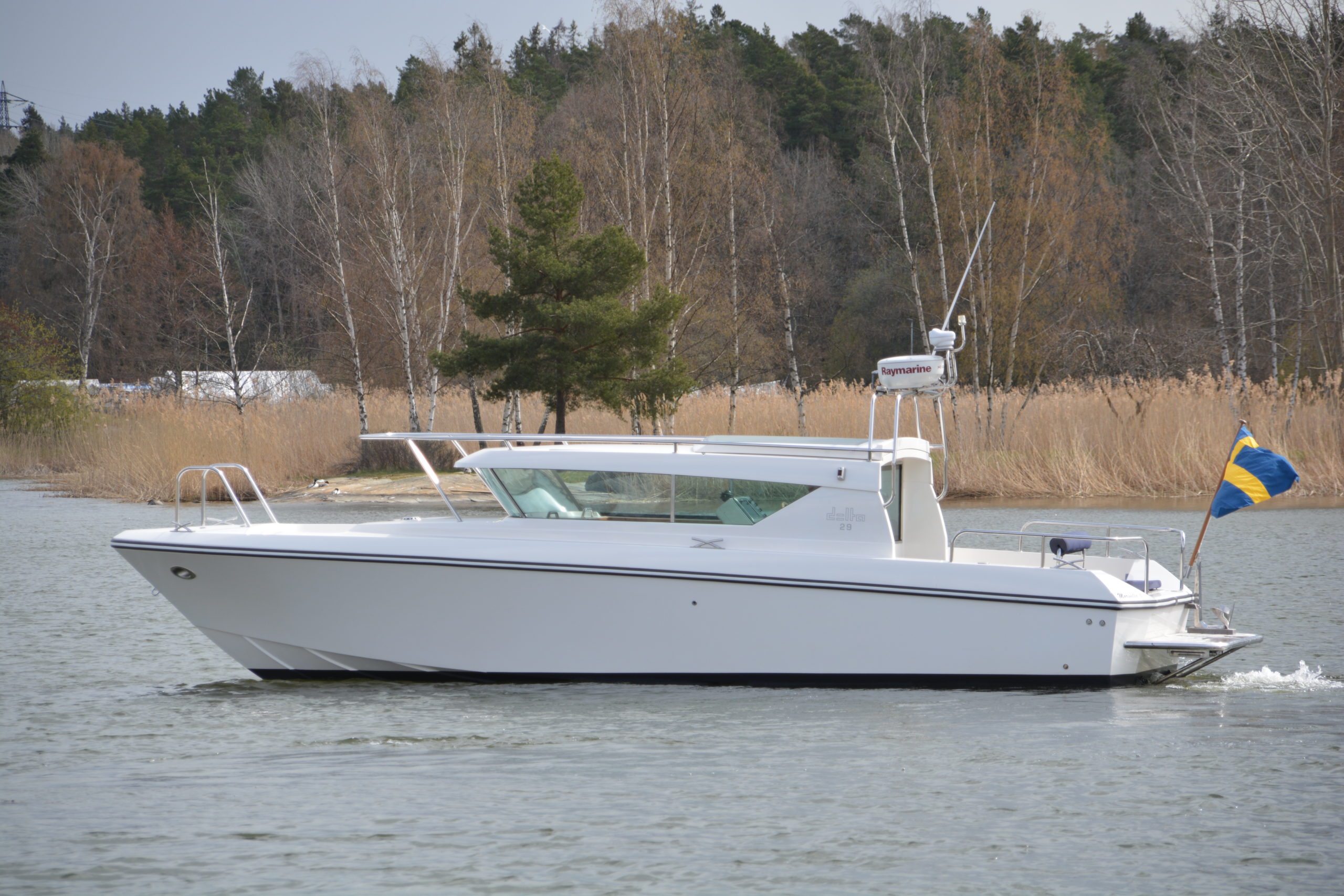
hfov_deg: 11.0
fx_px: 7000
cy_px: 448
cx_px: 672
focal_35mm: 188
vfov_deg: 7.3
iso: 200
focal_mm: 125
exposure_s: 1/500
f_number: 5.6
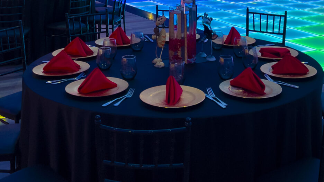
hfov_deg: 33.8
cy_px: -74
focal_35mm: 62
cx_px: 191
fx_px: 533
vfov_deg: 17.8
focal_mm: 5.1
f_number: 1.6
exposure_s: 1/120
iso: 125
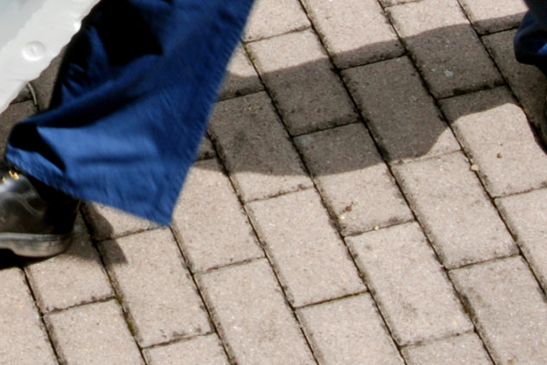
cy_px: -113
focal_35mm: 234
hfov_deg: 8.7
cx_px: -119
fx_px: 3556
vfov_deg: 5.8
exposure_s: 1/30
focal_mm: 48
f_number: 29
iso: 160
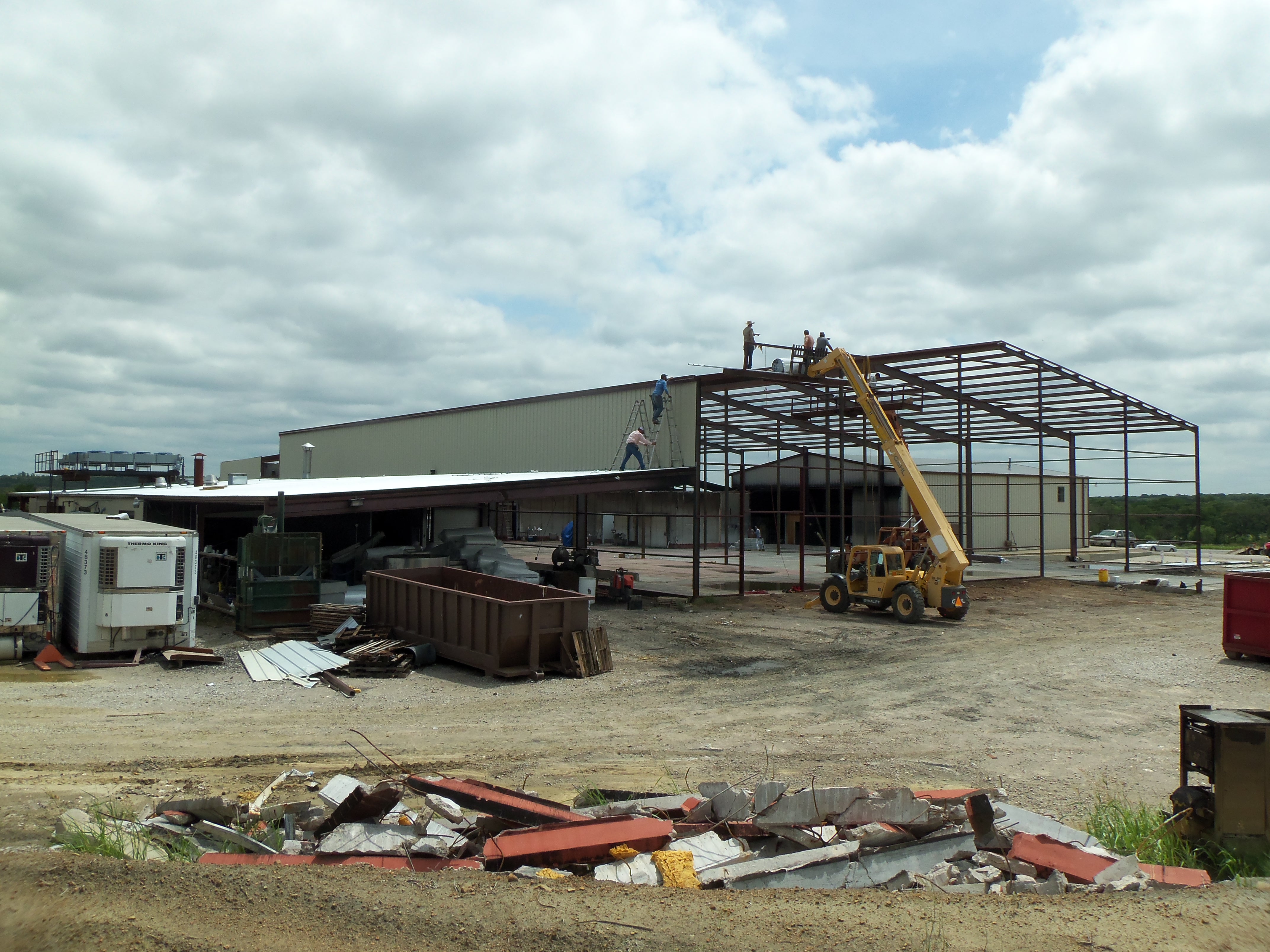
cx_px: 635
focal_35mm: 29
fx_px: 1064
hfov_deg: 61.7
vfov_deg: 48.2
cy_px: 476
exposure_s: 1/250
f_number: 8.6
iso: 80
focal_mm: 5.2
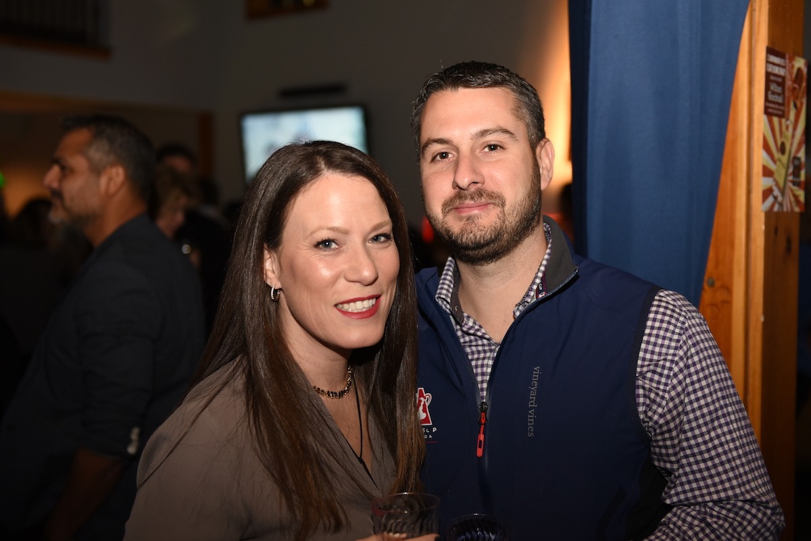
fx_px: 1082
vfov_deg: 28.1
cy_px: 270
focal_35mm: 48
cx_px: 406
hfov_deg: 41.1
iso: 800
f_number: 2.8
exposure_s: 1/200
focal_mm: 48
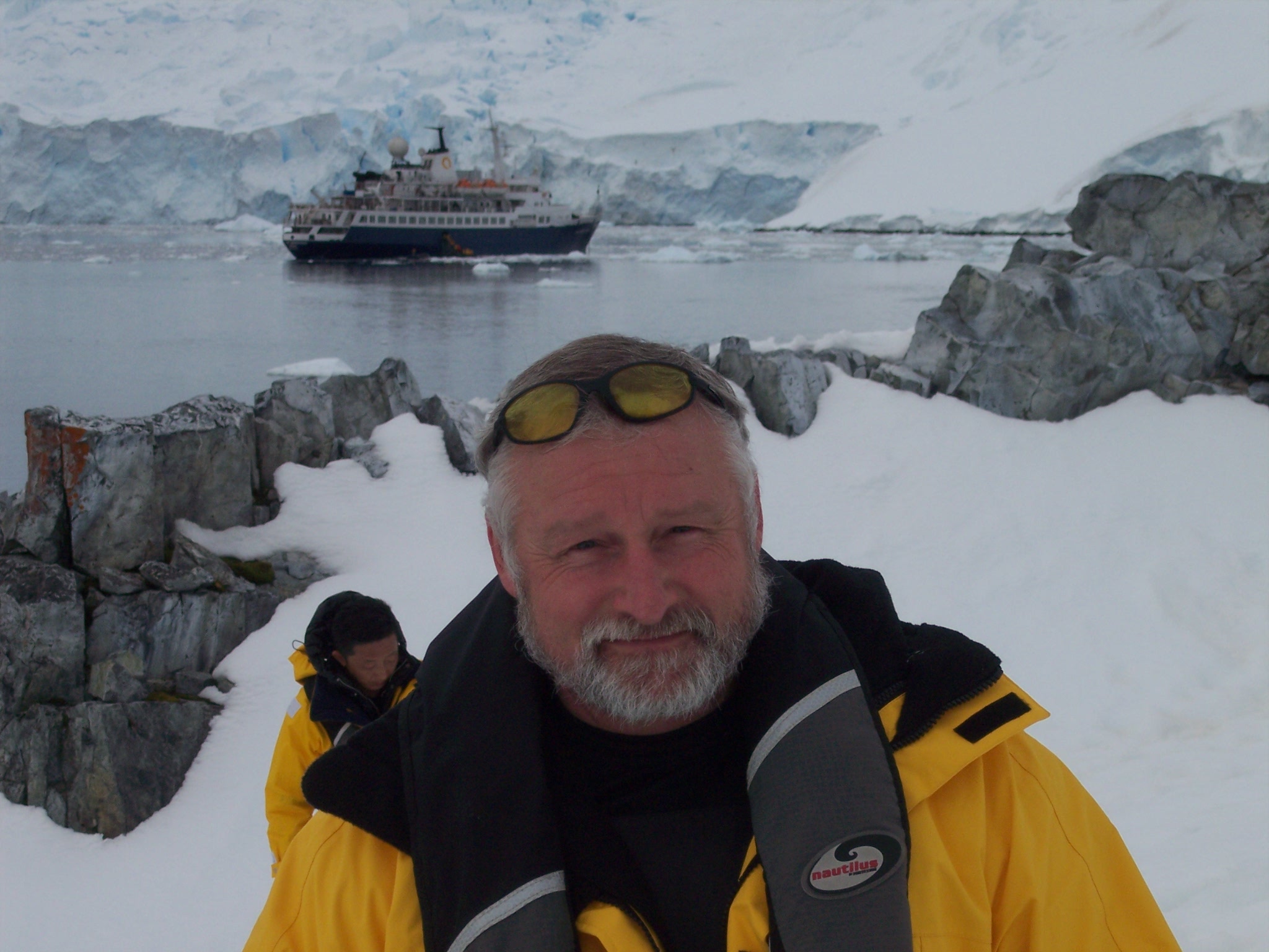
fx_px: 4289
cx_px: 634
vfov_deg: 12.7
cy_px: 476
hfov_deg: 16.8
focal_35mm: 117
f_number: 6.7
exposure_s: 1/1000
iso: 100
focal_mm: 24
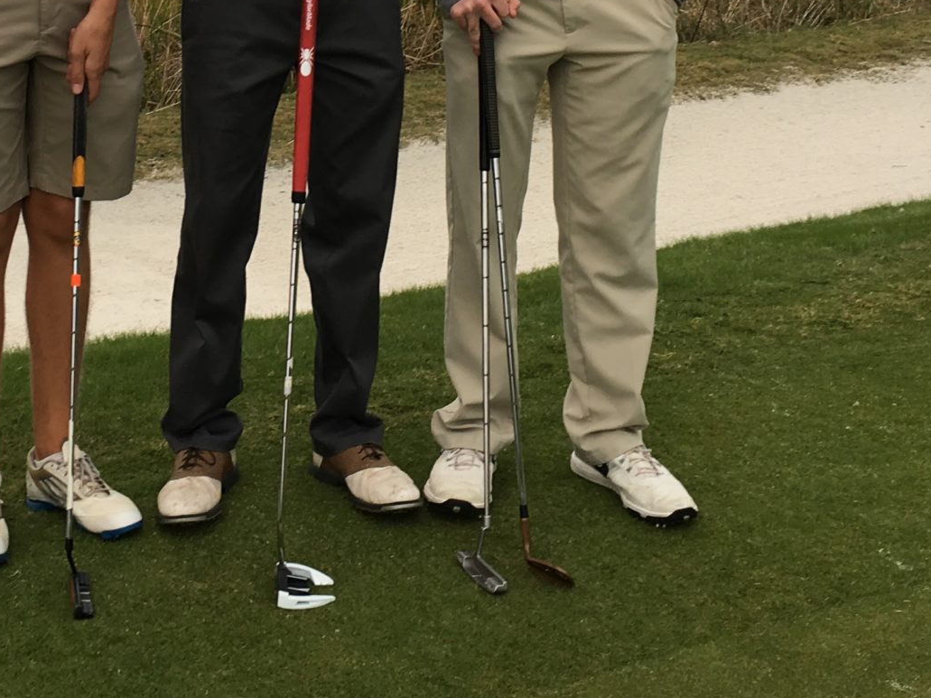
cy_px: -114
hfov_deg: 26.7
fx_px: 1936
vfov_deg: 19.4
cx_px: 226
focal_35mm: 72
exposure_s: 1/60
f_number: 2.2
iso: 25
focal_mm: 4.15
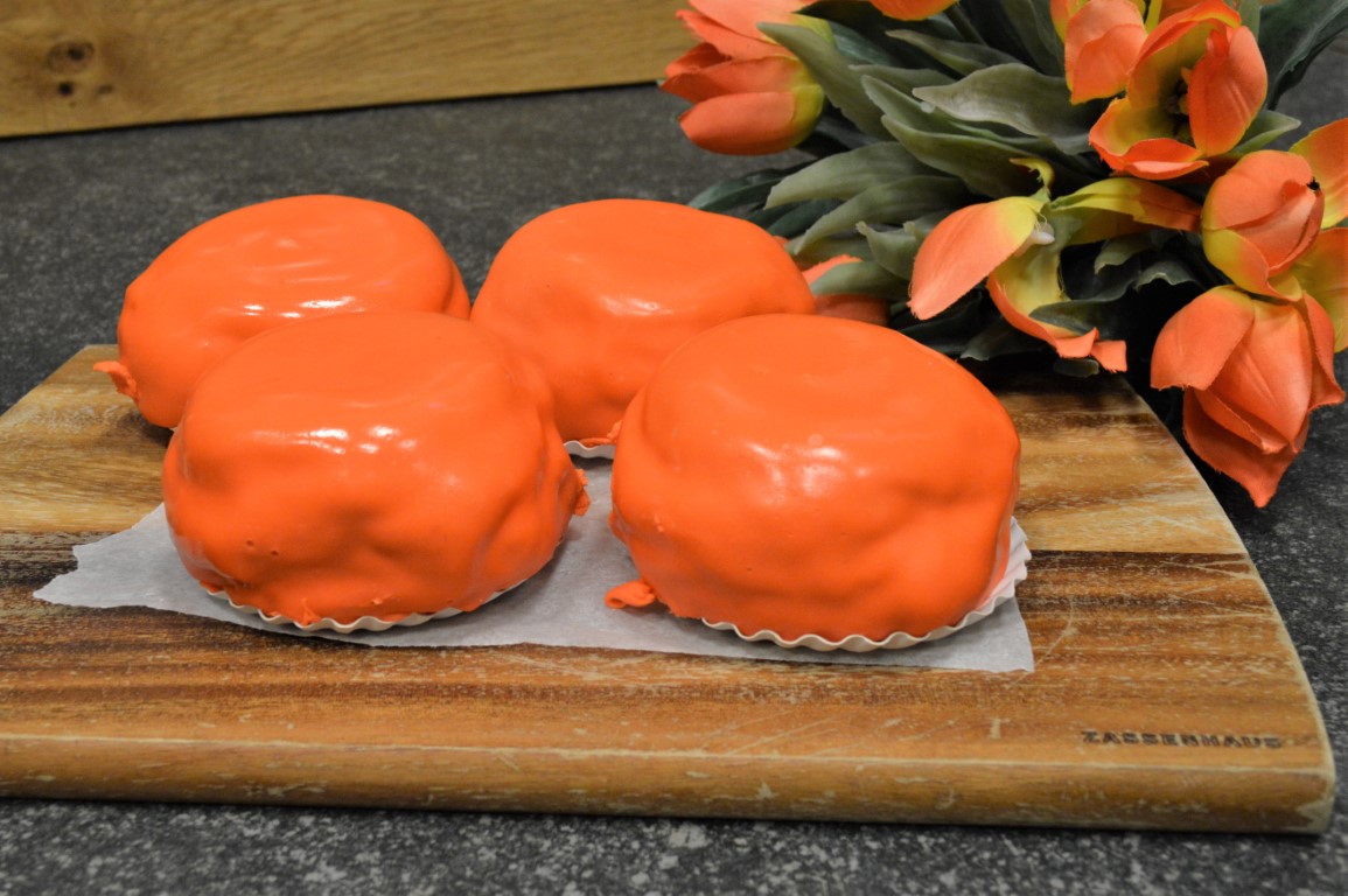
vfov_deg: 36.8
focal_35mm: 36
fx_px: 1347
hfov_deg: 53.2
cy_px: 448
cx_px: 674
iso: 800
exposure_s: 1/15
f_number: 7.1
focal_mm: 24
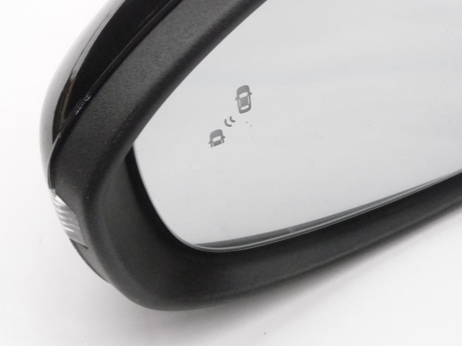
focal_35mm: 50
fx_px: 667
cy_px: 173
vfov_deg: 29.1
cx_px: 231
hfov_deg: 38.2
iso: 400
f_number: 3.4
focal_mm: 5
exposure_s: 1/30
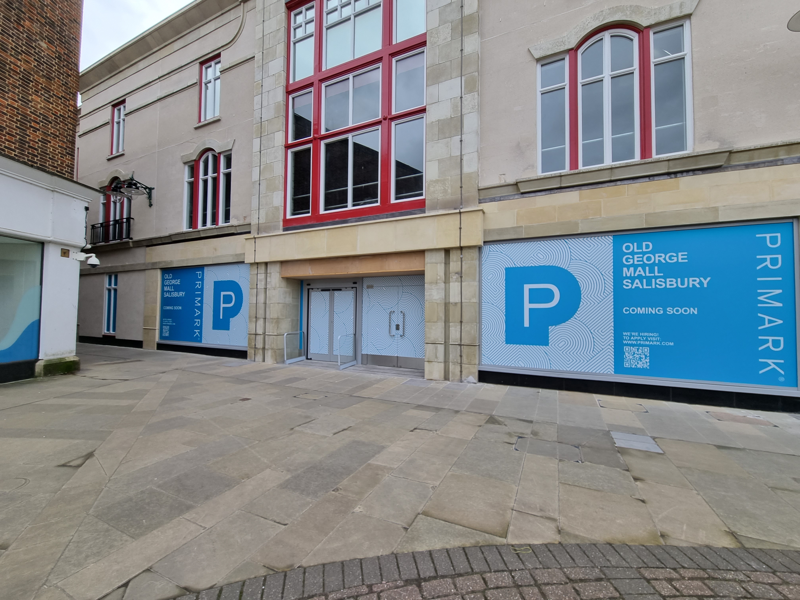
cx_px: 400
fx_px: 300
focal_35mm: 13
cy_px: 300
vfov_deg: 89.9
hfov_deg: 106.2
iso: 50
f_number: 2.2
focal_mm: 2.2
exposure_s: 1/668
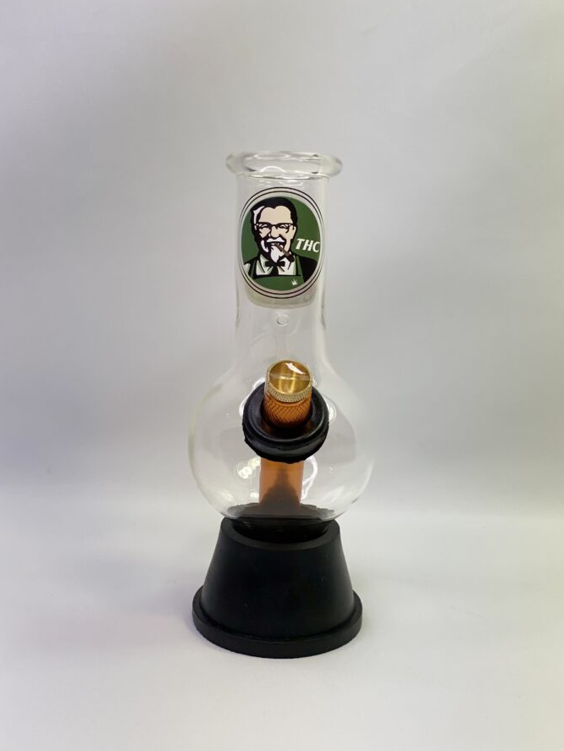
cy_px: 334
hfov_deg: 24.4
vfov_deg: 32.1
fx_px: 1303
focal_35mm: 60
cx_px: 303
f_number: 2
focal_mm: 6
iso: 20
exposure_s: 1/233
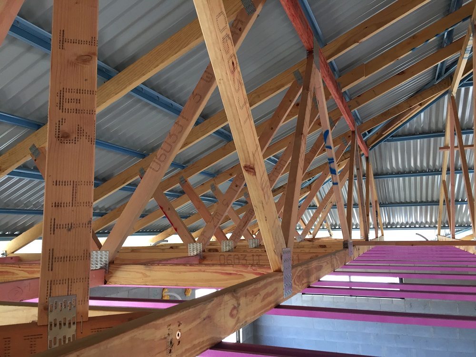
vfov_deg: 48.2
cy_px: 178
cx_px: 238
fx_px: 399
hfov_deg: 61.7
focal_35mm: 29
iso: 40
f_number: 2.2
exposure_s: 1/33
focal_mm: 4.15
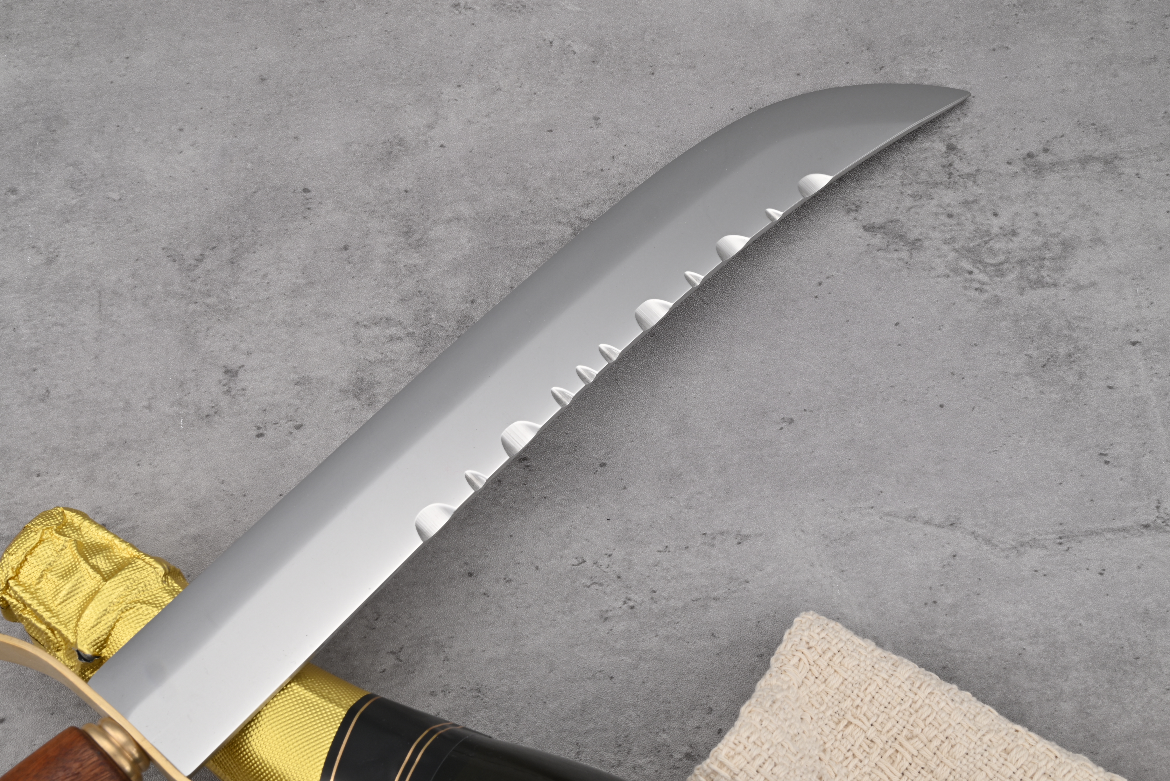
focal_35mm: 50
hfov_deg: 39.6
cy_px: 390
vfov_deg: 27.0
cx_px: 585
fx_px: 1626
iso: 100
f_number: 25
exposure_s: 1/125
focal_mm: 50
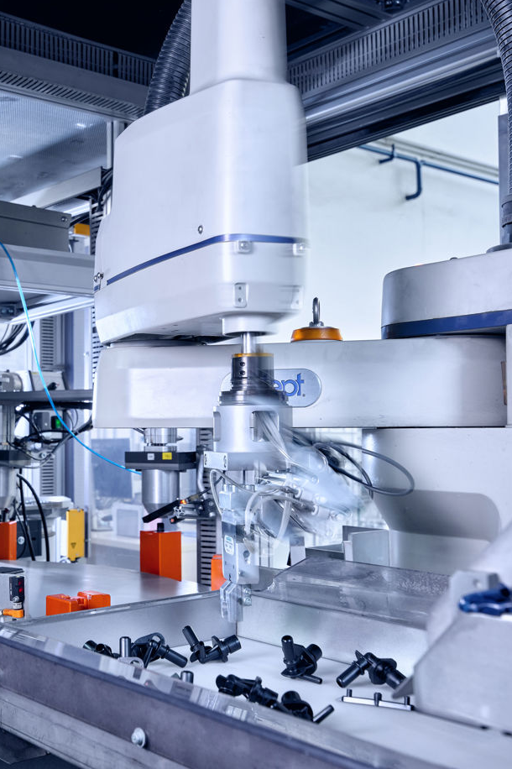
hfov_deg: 28.9
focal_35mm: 46
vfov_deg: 42.8
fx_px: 982
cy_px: 383
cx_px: 143
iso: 400
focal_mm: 30
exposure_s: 1/6
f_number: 8
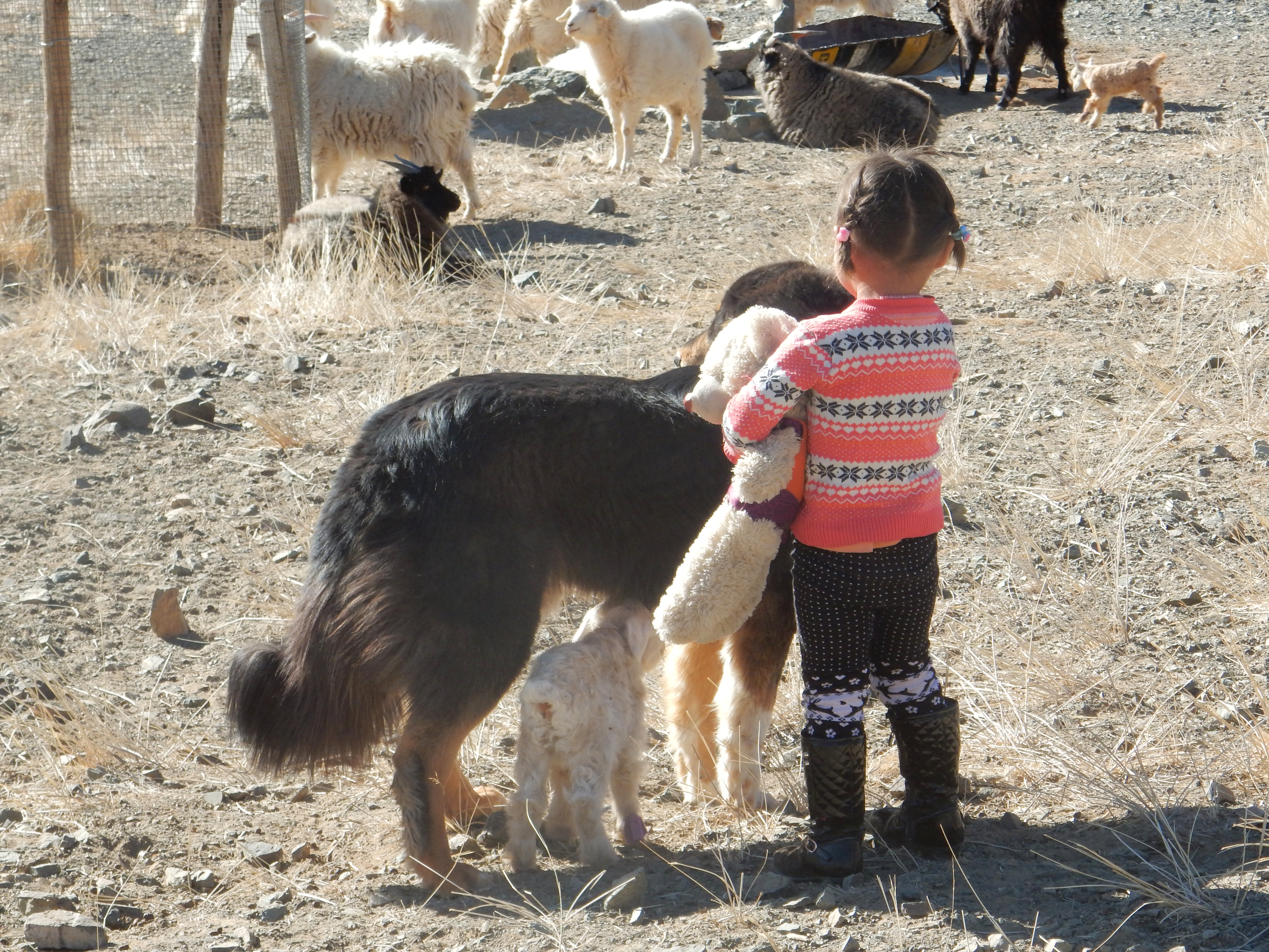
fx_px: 5096
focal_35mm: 139
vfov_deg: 10.7
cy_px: 476
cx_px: 634
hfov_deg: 14.2
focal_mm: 24.7
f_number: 6
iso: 125
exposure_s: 1/250
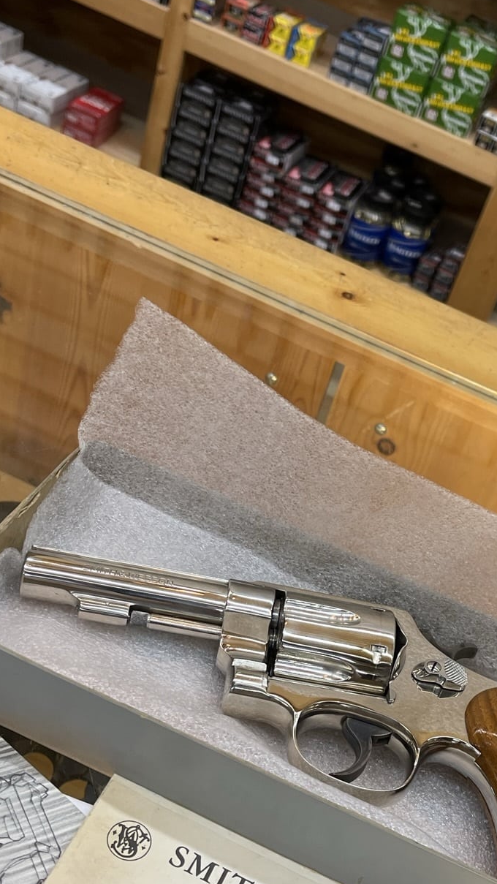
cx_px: 335
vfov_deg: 42.4
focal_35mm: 48
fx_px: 1125
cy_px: 575
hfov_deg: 24.8
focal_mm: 5.1
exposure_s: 1/120
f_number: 1.6
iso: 125
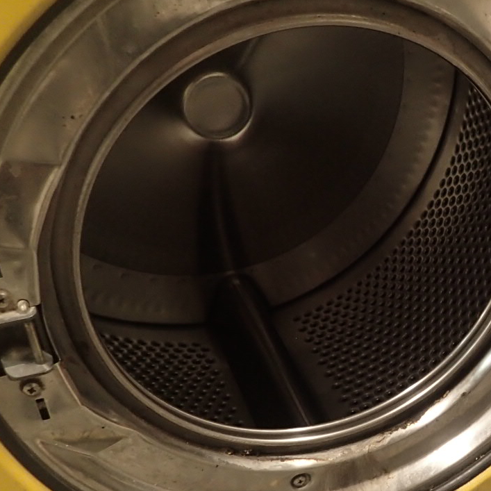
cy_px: 367
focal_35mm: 60
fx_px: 963
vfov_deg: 28.2
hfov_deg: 26.7
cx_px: 513
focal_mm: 4.5
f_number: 2
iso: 250
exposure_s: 1/30
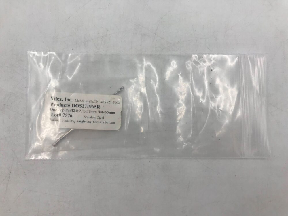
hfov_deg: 63.4
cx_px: 144
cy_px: 108
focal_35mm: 28
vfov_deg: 49.7
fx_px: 233
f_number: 1.8
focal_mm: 3.99
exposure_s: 1/327
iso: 20
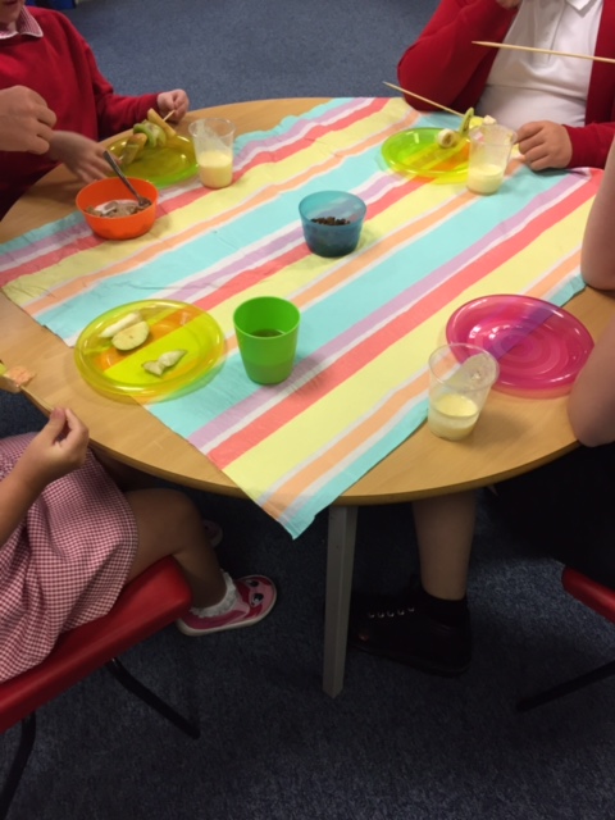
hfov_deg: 48.2
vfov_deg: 61.7
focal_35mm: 29
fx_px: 687
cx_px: 308
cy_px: 410
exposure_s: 1/33
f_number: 2.2
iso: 100
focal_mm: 4.15
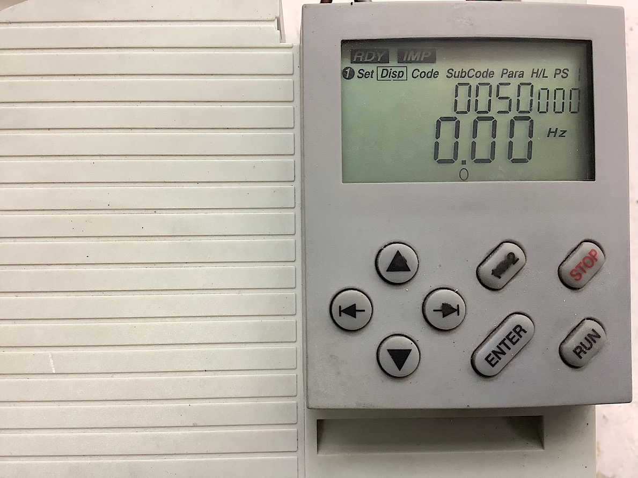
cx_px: 319
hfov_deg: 58.3
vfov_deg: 45.4
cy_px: 239
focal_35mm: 31
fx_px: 571
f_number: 2.4
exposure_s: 1/50
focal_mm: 3.3
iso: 80
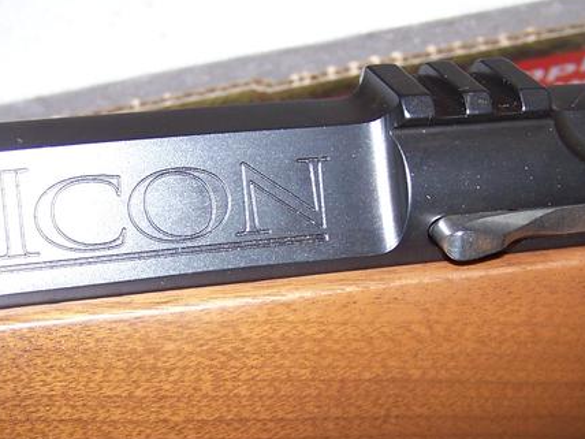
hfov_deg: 27.4
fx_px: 1200
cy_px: 287
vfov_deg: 20.7
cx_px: 316
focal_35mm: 71
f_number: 2.8
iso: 80
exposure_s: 1/60
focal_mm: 6.3
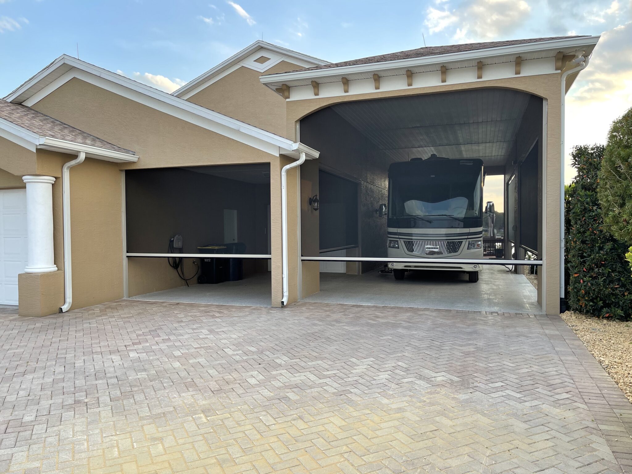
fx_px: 475
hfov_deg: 67.3
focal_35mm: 26
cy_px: 237
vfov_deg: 53.1
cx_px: 316
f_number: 1.6
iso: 32
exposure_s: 1/206
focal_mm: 5.1
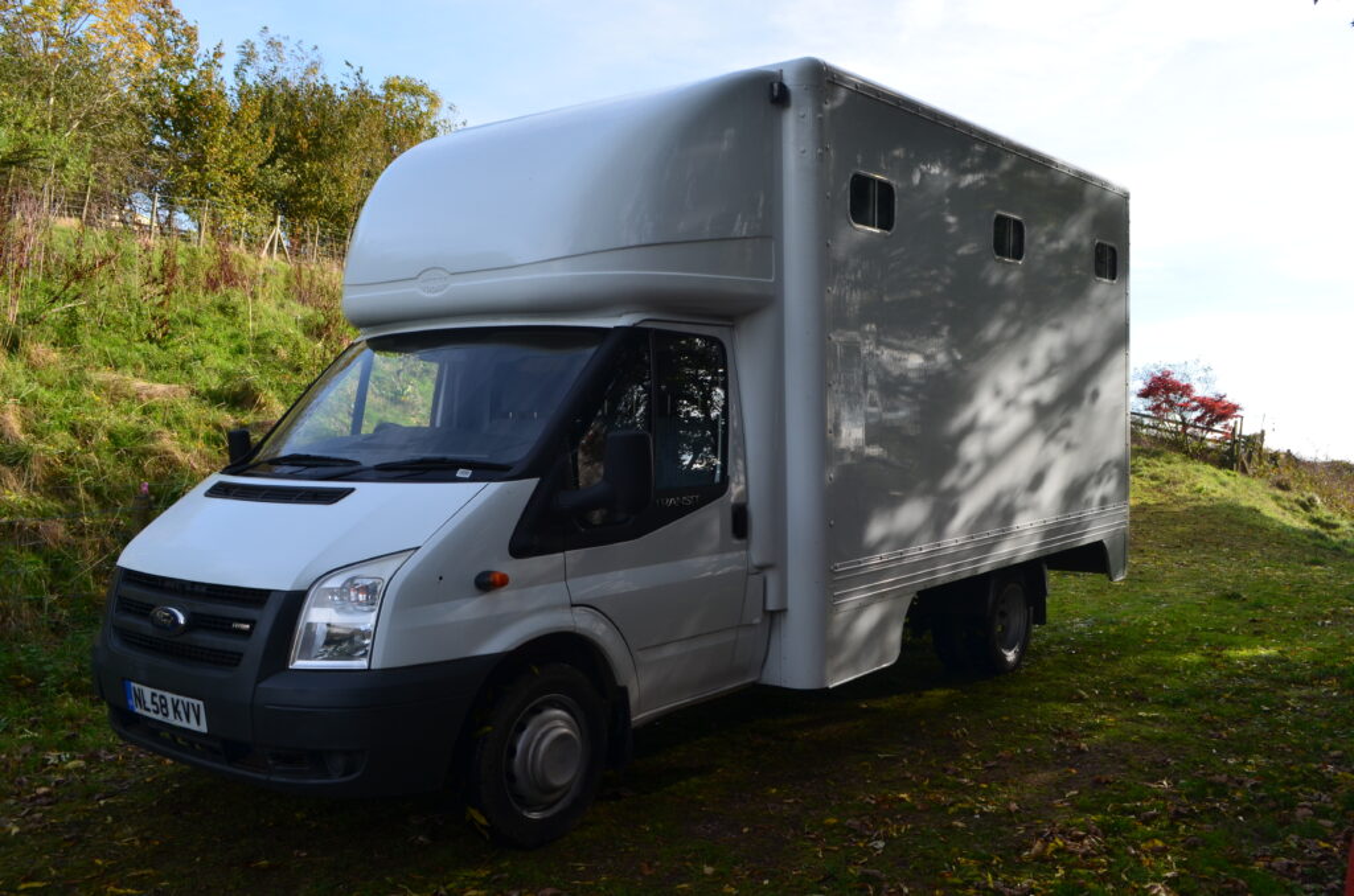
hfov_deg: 57.3
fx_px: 1238
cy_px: 448
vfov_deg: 39.8
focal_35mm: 33
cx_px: 677
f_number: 11
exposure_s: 1/125
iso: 200
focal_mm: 22
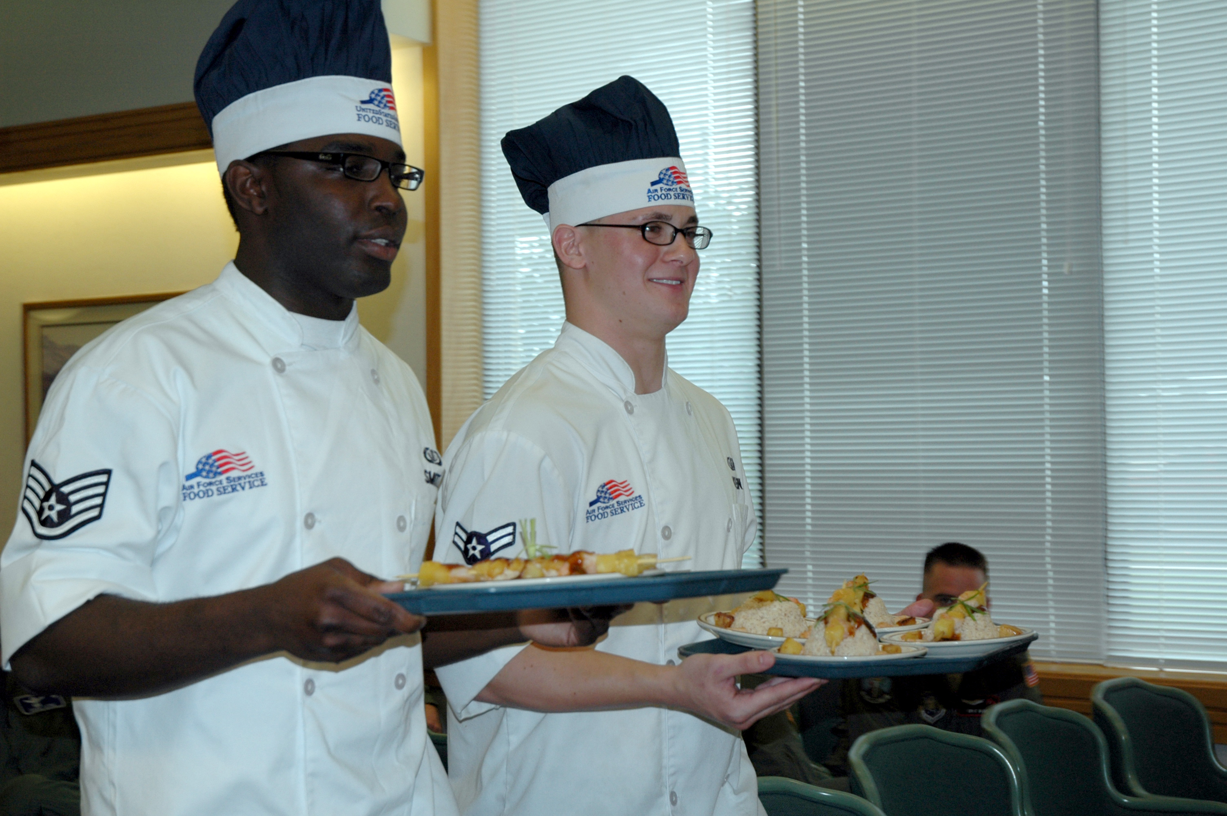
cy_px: 408
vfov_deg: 22.6
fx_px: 2043
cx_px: 614
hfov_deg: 33.4
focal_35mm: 60
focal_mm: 40
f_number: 4.5
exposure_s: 1/125
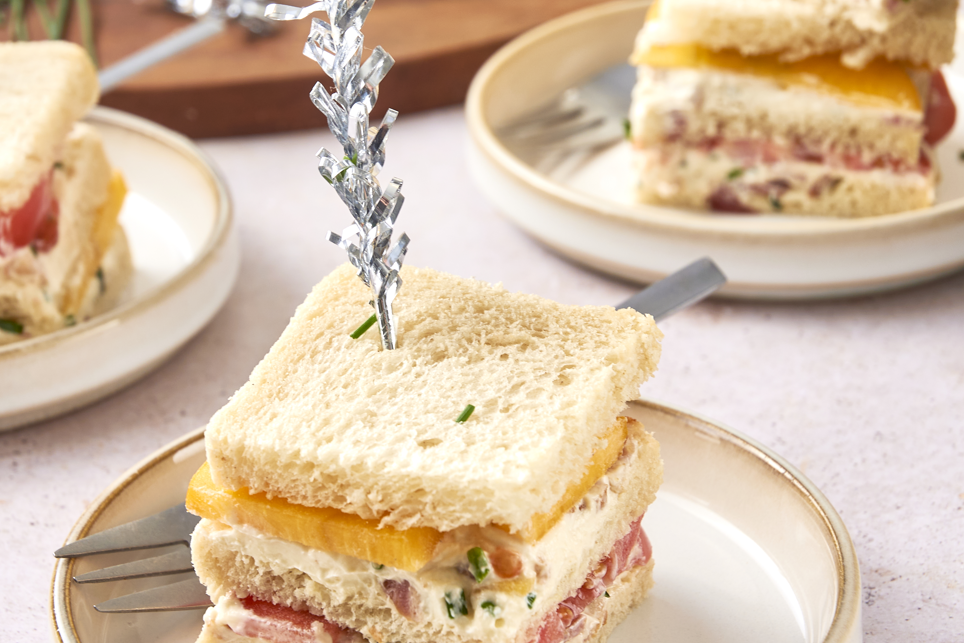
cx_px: 447
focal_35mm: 122
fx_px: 3267
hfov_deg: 16.8
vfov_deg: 11.2
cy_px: 337
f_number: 8
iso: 100
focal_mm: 46
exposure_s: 1/100
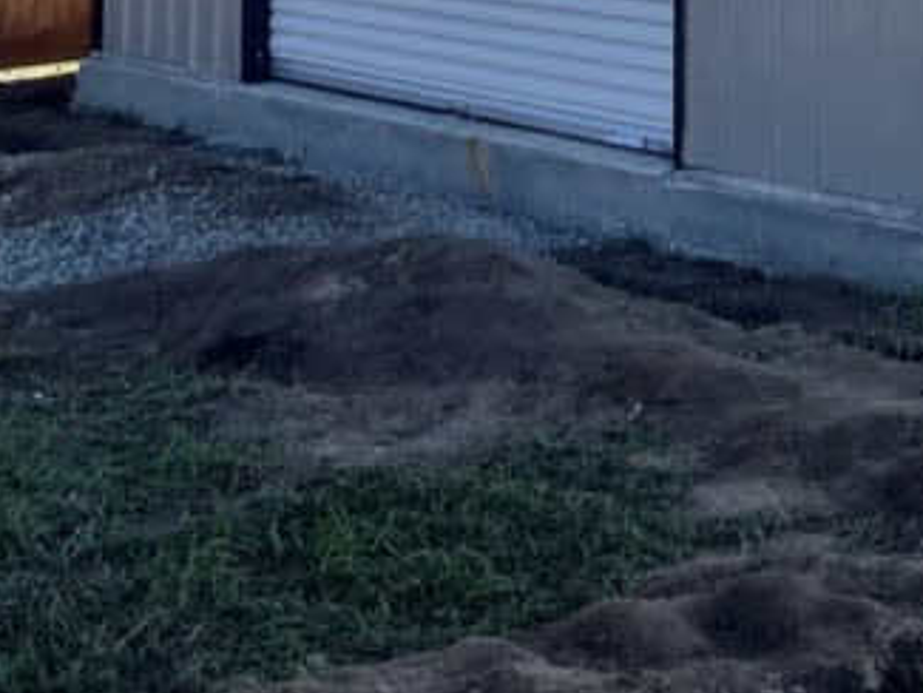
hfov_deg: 21.8
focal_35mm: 82
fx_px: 2187
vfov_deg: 16.4
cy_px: -351
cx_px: 1147
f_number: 1.6
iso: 32
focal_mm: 5.1
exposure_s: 1/2786
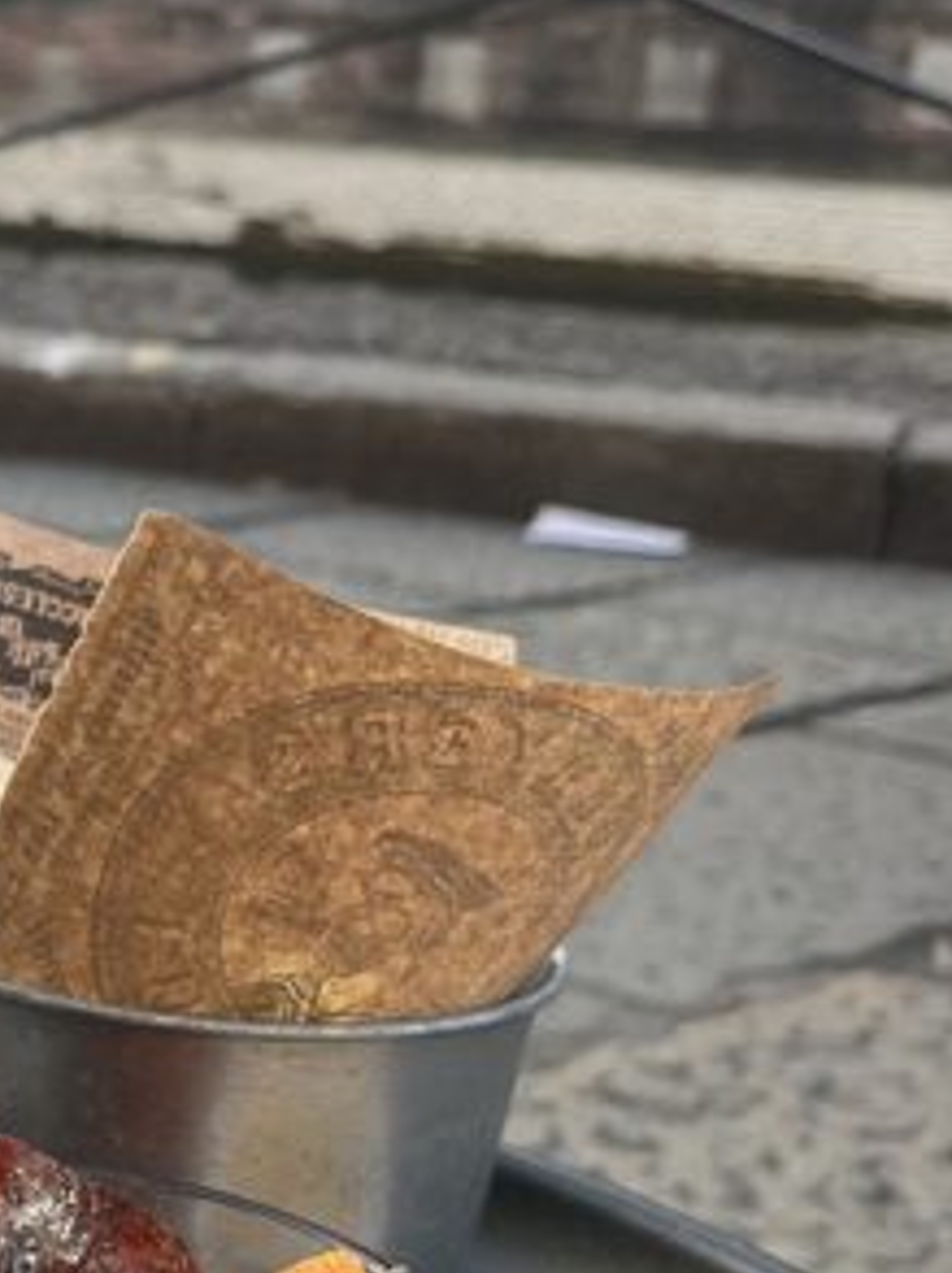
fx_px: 3344
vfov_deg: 21.6
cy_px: 582
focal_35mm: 91
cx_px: -539
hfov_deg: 14.9
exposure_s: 1/234
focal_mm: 5.1
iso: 40
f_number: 1.6
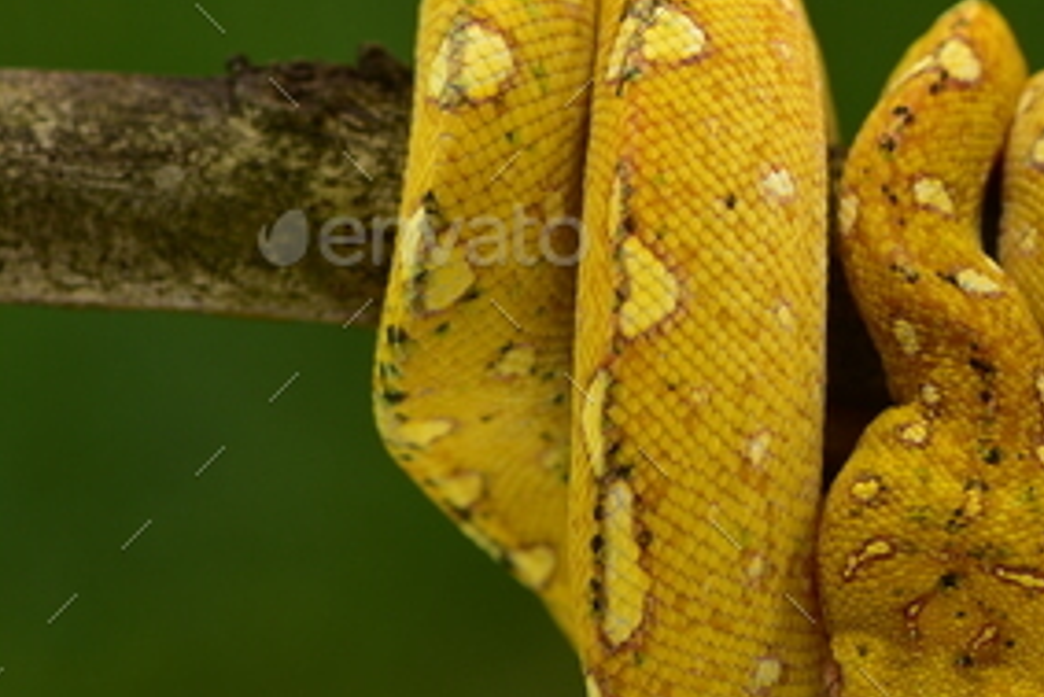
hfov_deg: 9.3
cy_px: 413
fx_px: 6354
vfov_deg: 6.3
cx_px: 967
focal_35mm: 219
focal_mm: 105
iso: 100
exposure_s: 1/100
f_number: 9
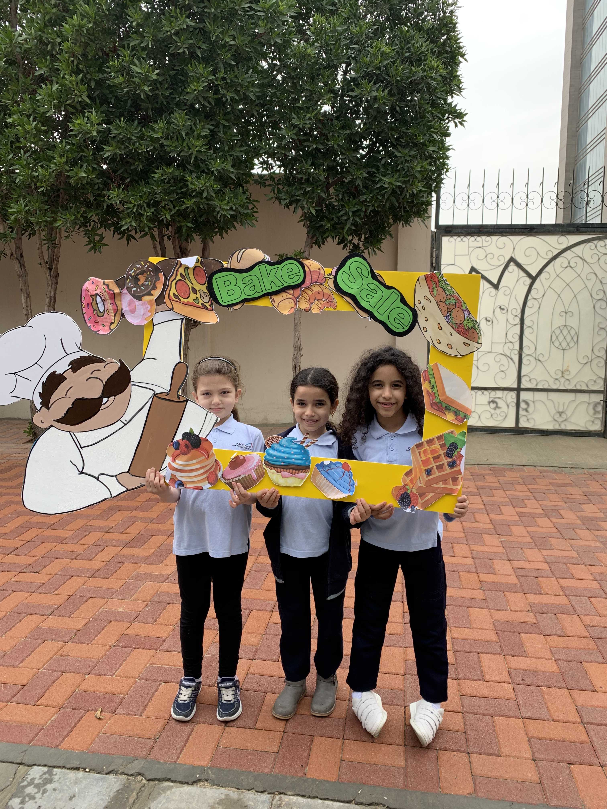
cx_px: 304
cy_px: 404
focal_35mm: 26
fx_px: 608
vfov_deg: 67.3
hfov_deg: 53.1
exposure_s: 1/279
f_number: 1.8
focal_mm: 4.25
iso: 25
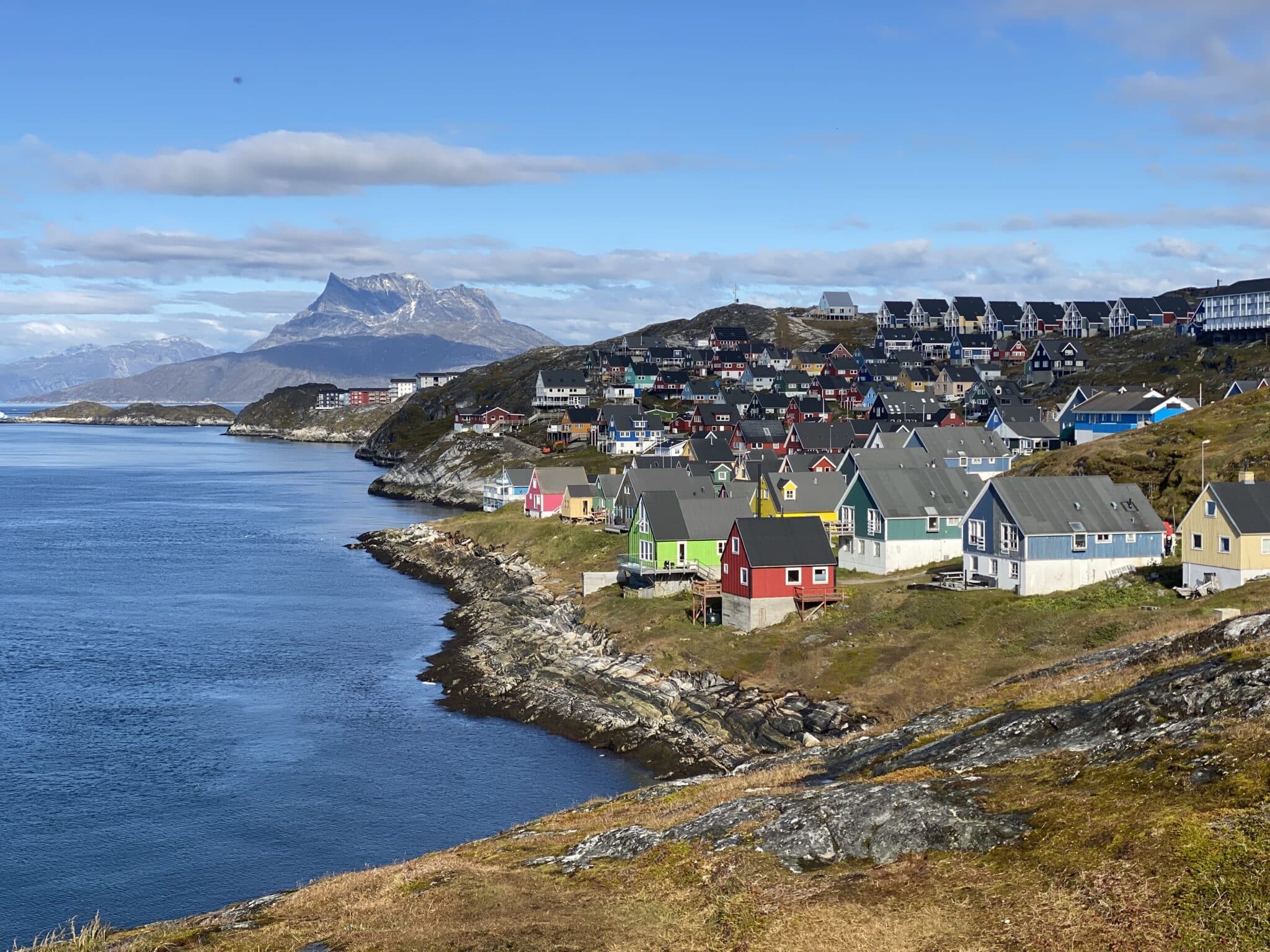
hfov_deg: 36.8
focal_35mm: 52
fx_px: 1908
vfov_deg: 28.0
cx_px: 635
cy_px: 476
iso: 20
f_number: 2
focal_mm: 6
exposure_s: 1/1845
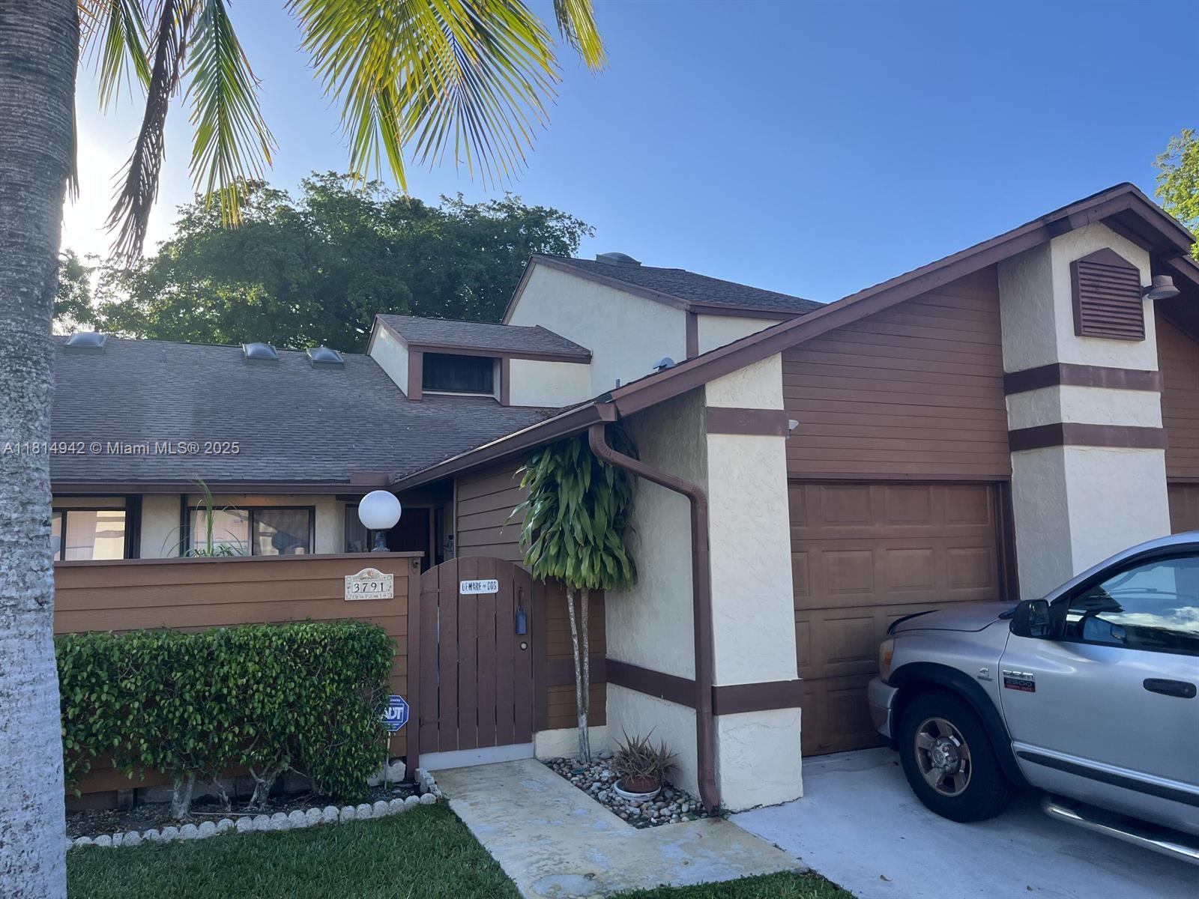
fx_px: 901
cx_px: 600
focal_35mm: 26
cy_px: 450
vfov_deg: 53.1
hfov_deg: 67.3
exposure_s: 1/1372
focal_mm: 5.1
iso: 50
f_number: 1.6
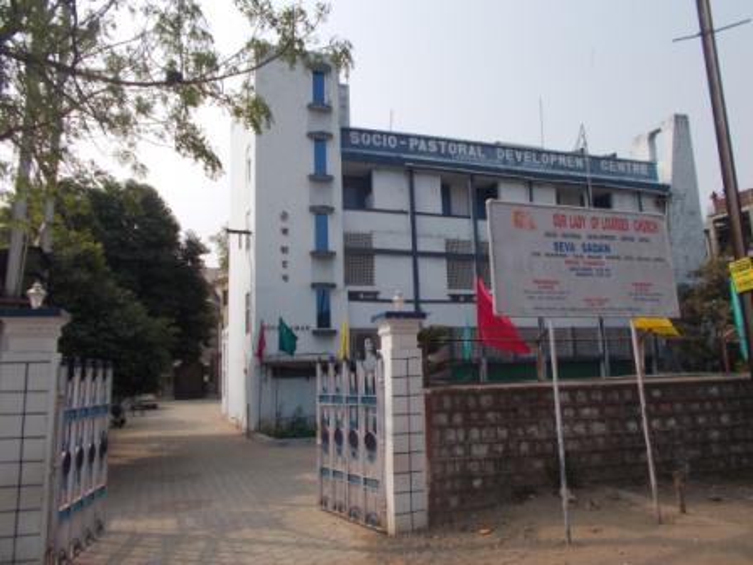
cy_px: 282
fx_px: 566
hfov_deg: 67.3
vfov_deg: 53.1
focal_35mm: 26
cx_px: 376
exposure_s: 1/125
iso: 80
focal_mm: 4.6
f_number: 8
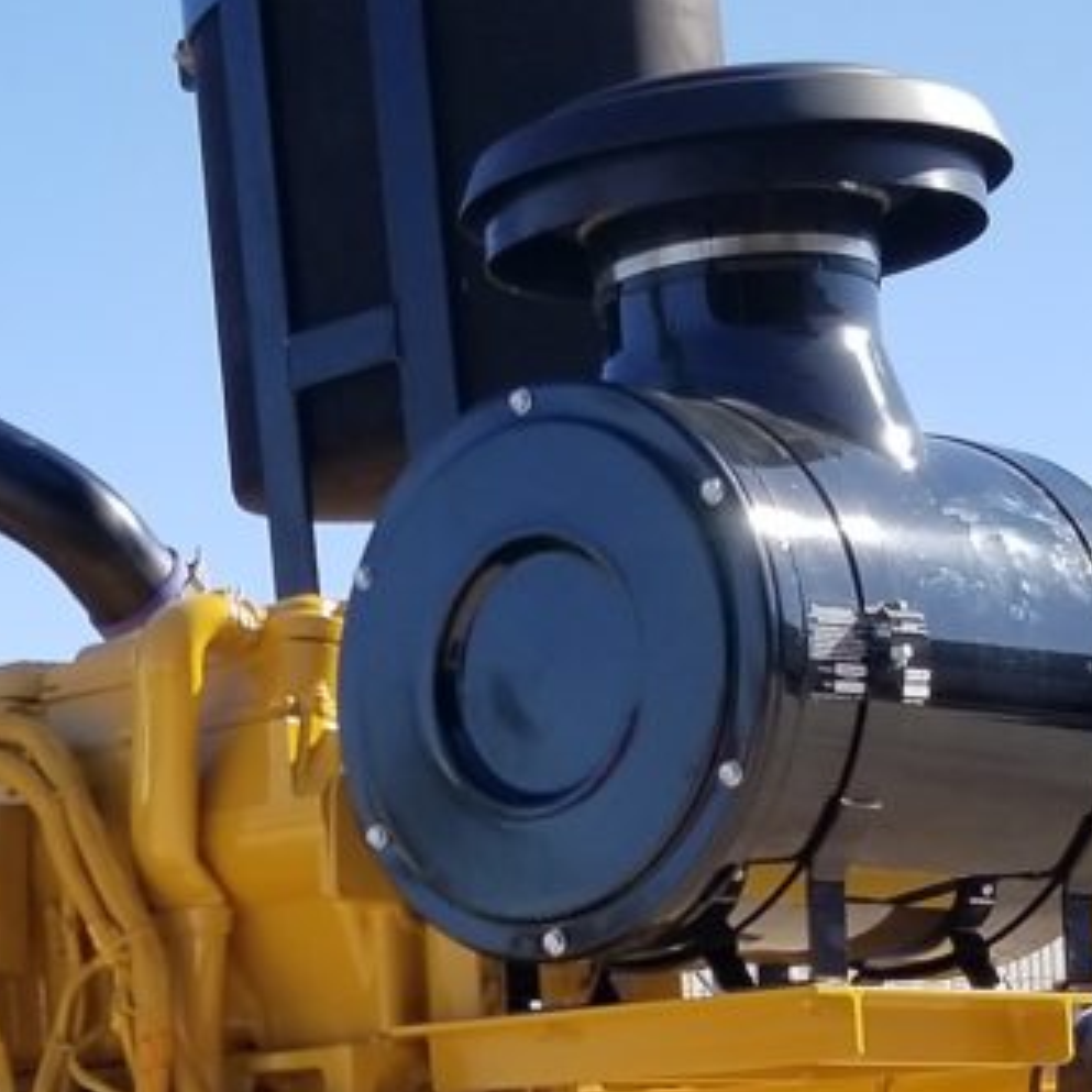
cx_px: 185
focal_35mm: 71
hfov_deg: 23.9
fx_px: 2534
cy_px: 1043
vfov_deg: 23.5
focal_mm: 4.25
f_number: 1.7
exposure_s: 1/1919
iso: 50
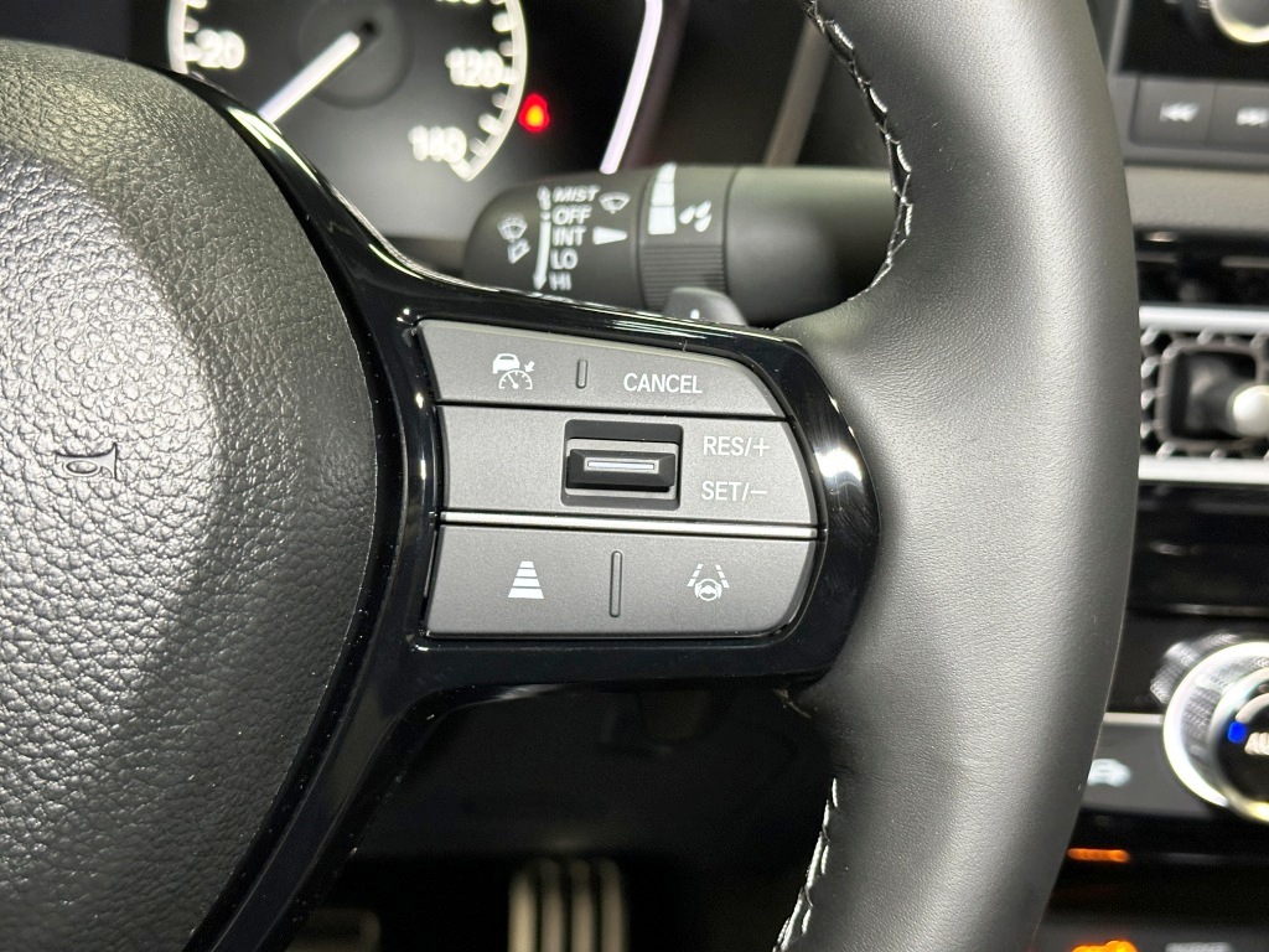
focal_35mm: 48
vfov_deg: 30.3
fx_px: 1760
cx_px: 634
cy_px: 476
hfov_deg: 39.7
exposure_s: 1/40
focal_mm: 6.86
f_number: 1.78
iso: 400
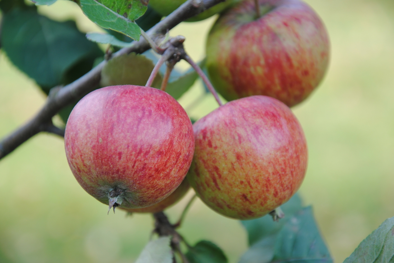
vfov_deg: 8.7
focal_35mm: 158
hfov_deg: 13.0
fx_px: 1726
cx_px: 197
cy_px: 132
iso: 100
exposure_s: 1/50
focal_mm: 105
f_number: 5.6
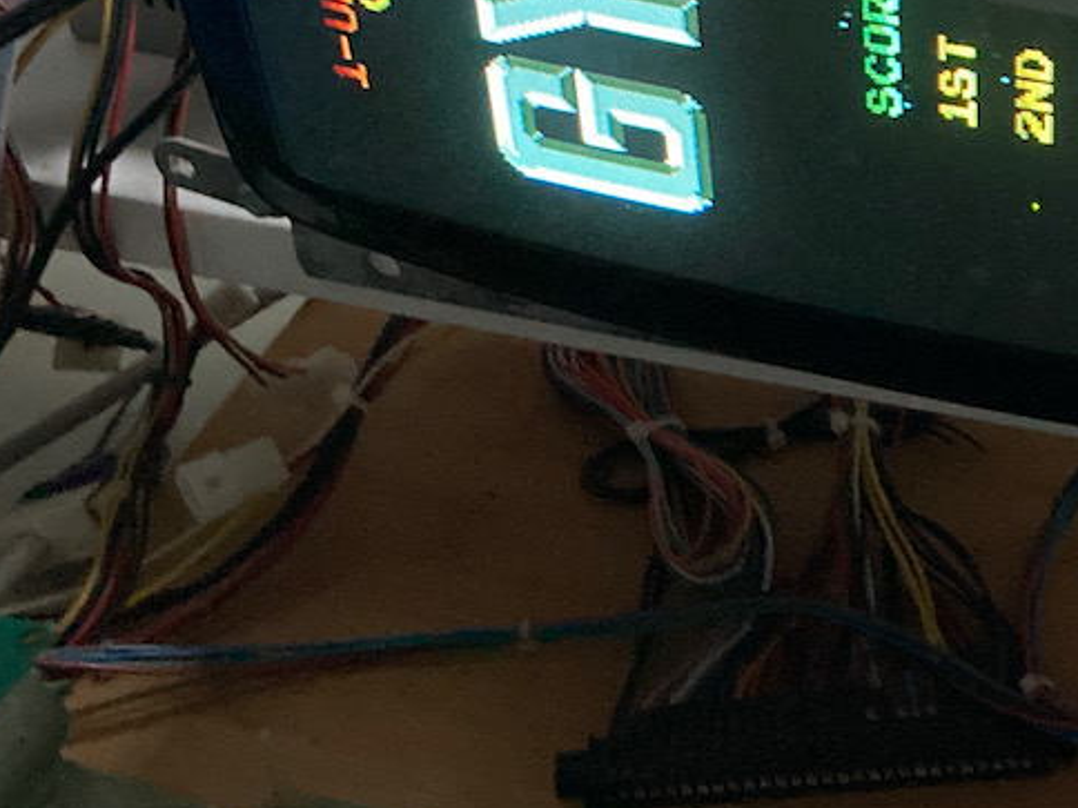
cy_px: -176
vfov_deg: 18.8
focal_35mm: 74
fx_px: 2304
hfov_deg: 24.9
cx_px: 1116
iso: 640
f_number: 1.8
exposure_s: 1/29
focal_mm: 3.99
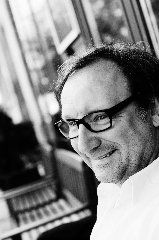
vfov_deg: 27.0
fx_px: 498
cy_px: 120
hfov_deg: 18.1
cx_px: 80
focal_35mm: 75
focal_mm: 50
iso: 500
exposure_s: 1/1000
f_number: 3.2
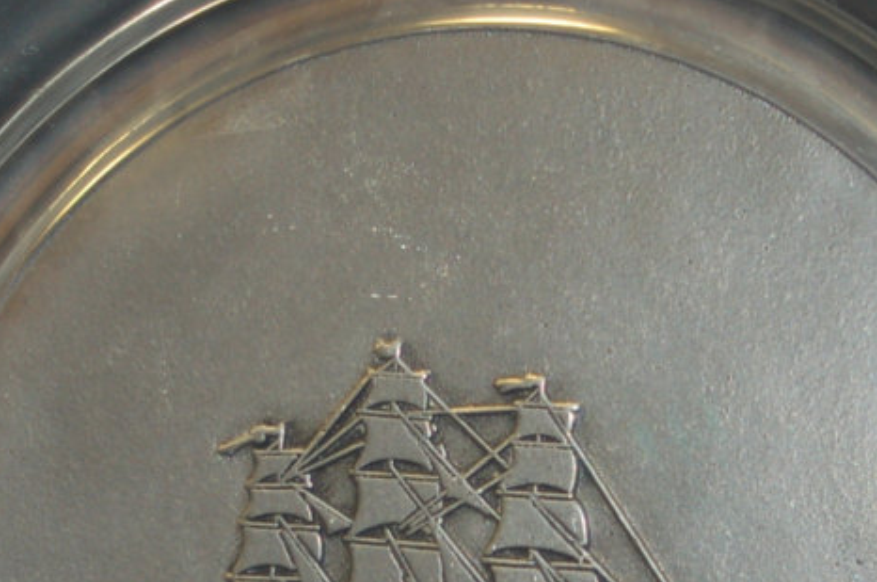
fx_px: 4232
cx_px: 247
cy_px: 619
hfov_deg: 11.8
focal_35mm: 174
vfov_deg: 7.8
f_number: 4.2
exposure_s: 1/60
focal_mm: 36
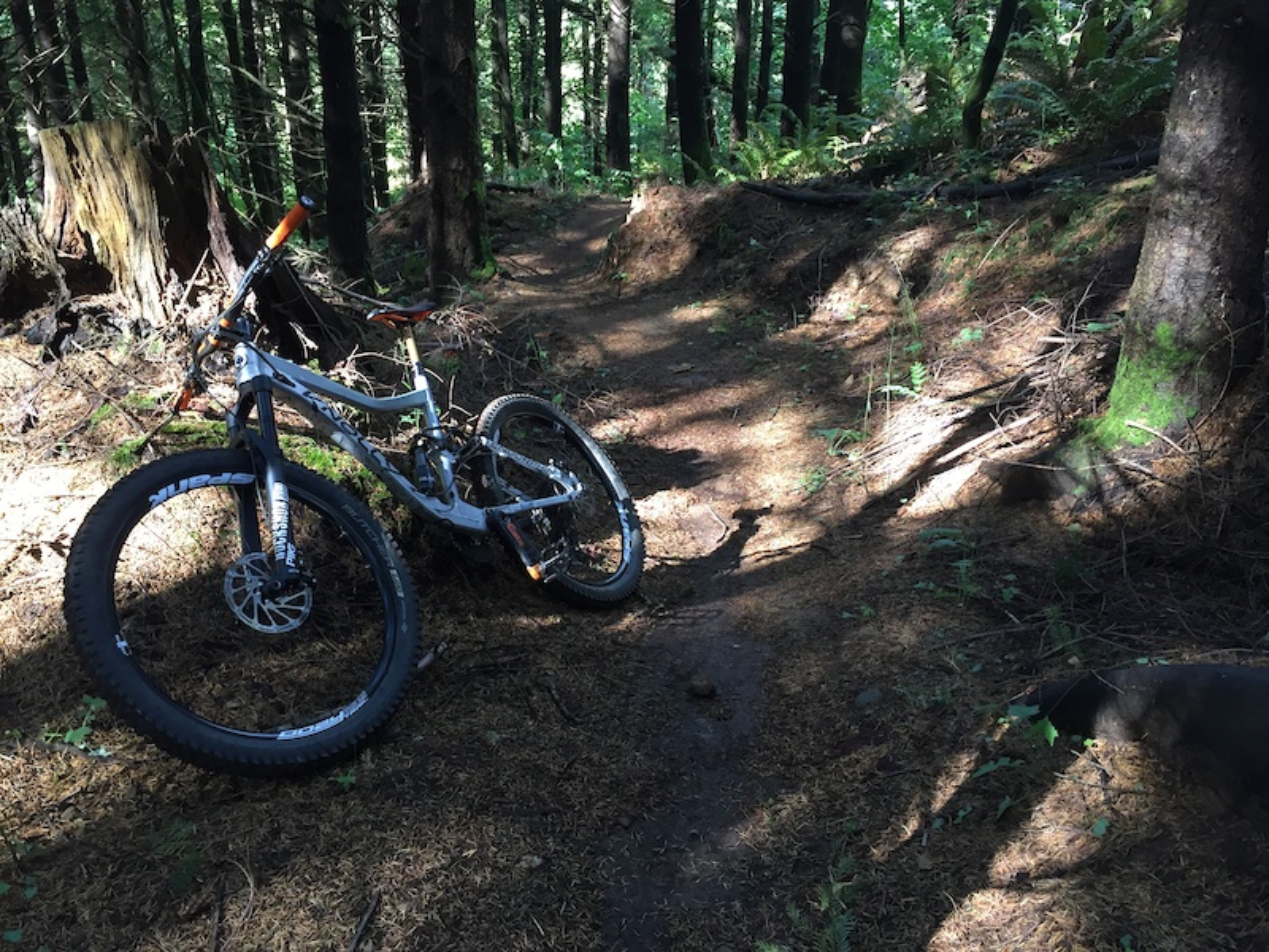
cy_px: 476
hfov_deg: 61.7
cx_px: 634
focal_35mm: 29
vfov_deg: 48.2
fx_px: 1063
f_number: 2.2
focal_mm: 4.15
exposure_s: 1/30
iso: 64
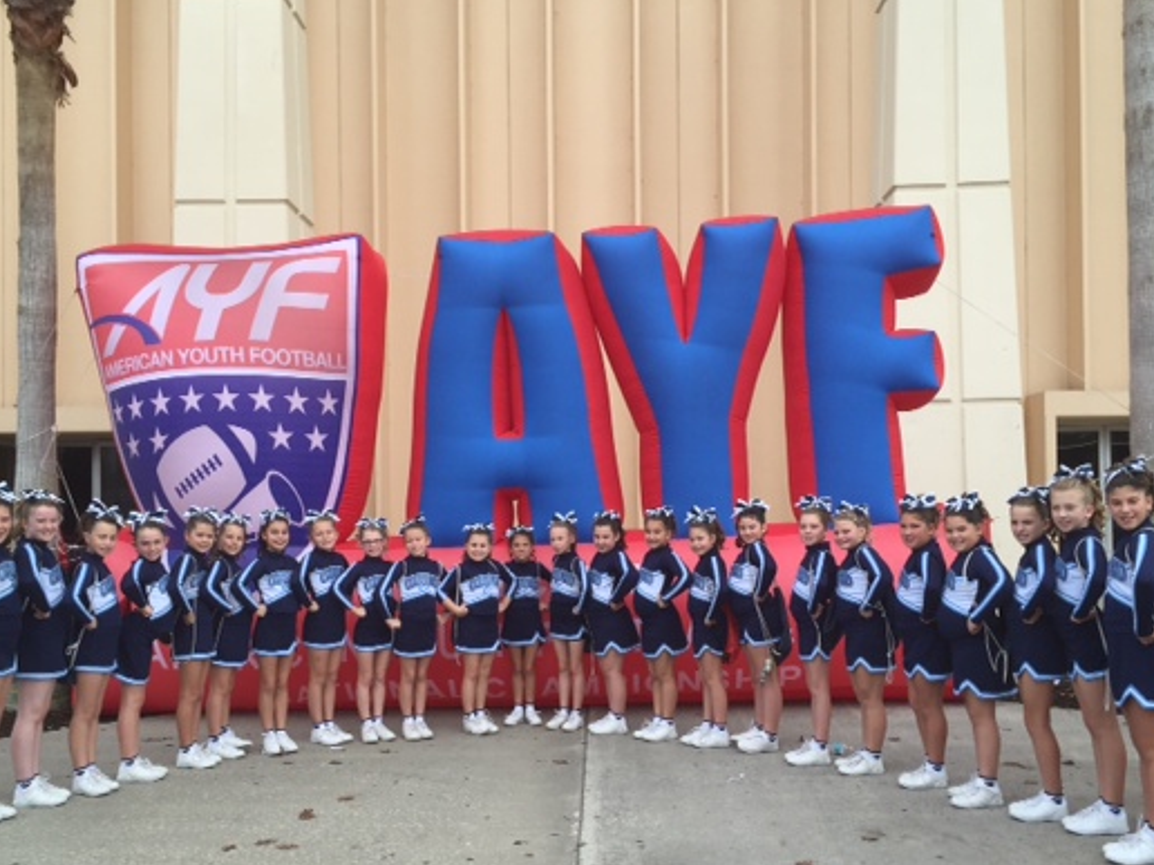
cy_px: 492
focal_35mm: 36
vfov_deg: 39.6
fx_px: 1200
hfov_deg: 51.3
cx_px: 564
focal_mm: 4.15
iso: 32
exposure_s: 1/412
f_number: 2.2
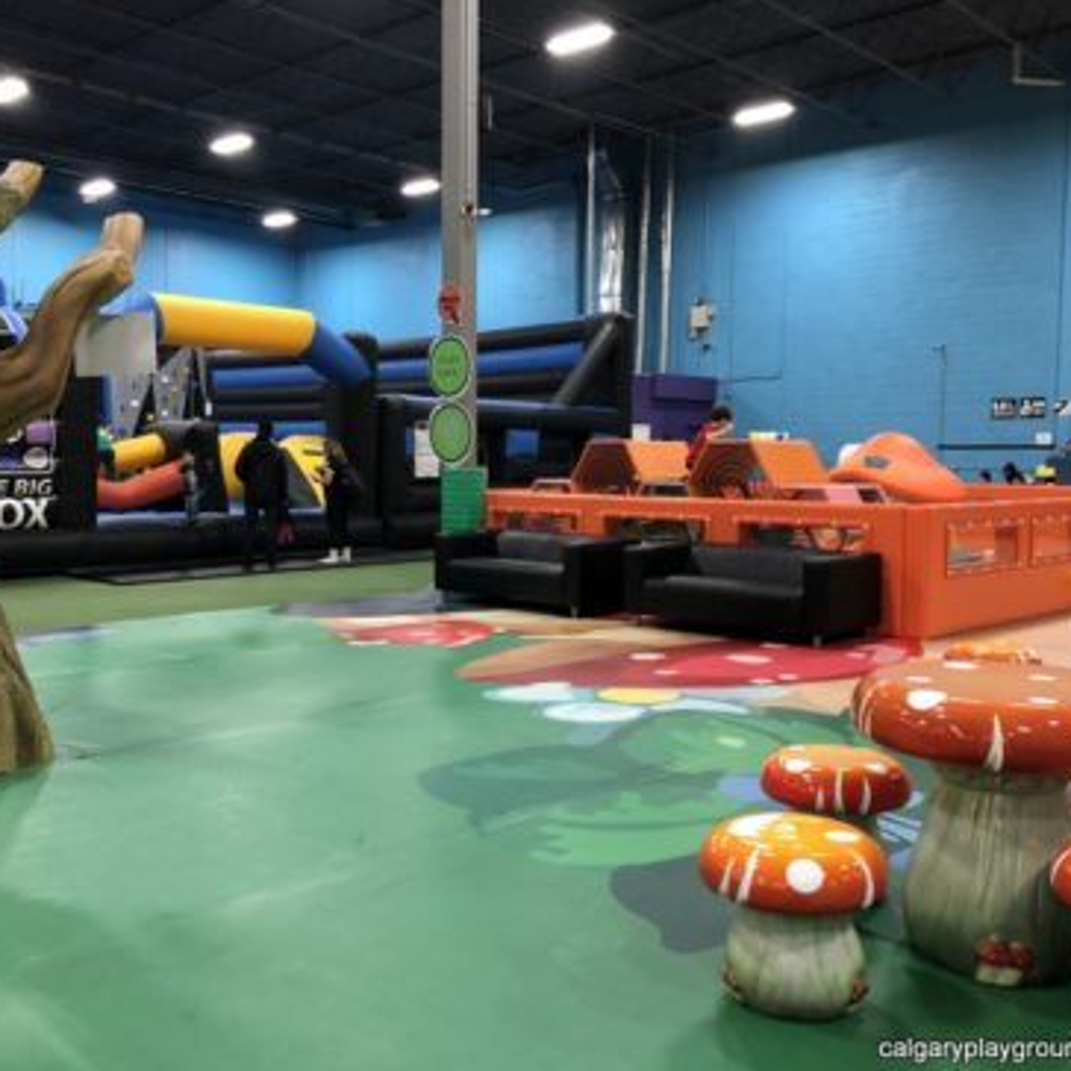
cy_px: 543
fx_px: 1190
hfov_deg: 48.4
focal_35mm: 34
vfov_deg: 48.4
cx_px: 530
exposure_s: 1/15
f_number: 1.8
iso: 40
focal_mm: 4
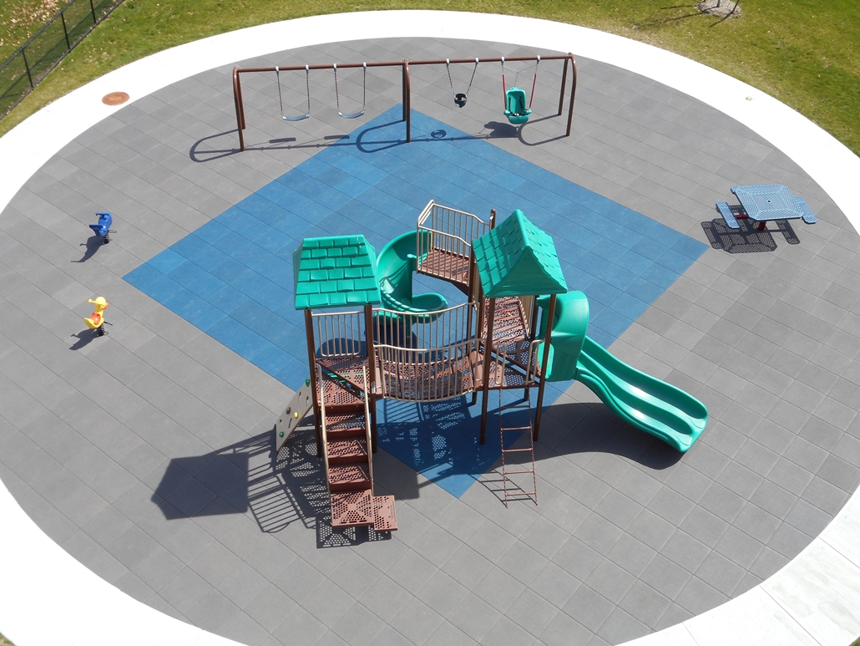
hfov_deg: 42.9
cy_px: 323
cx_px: 430
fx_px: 1093
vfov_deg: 32.9
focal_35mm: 44
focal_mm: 7.9
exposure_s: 1/250
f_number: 4.7
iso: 80
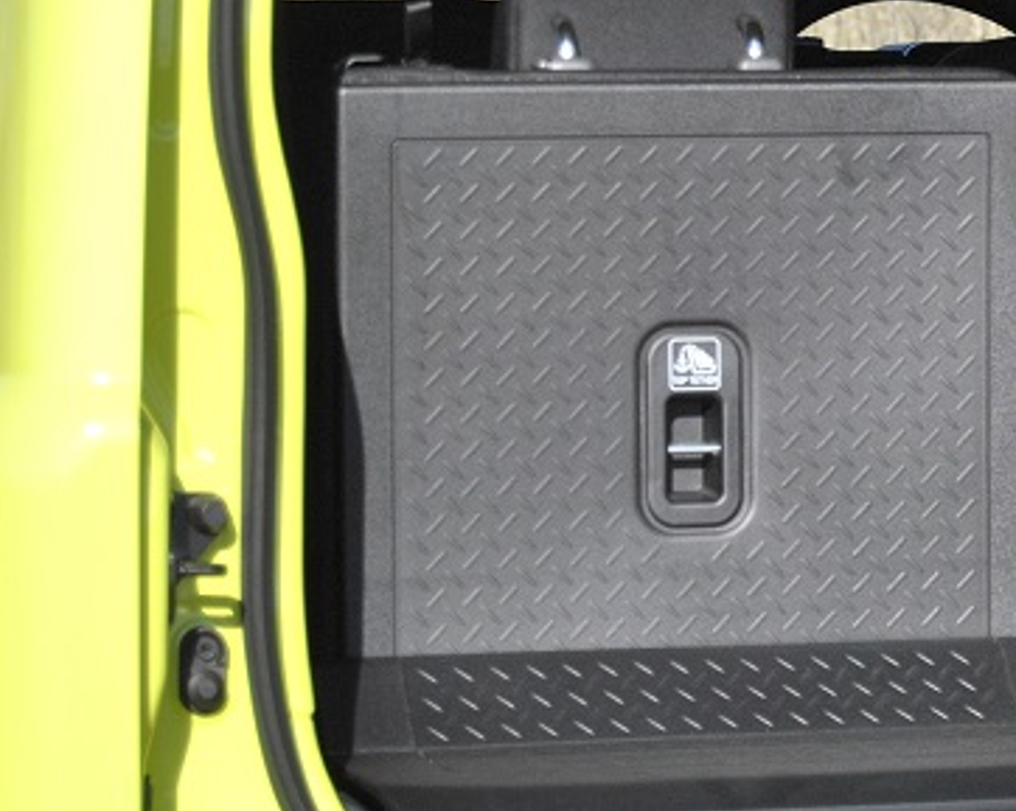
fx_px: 6439
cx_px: 1330
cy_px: 223
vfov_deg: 7.2
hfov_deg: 8.9
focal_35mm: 214
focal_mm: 55
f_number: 5.6
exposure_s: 1/1250
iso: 400
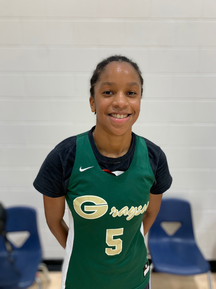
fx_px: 216
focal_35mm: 26
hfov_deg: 53.1
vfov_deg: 67.3
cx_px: 108
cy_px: 144
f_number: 1.8
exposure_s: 1/68
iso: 100
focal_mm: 4.25
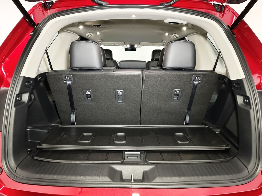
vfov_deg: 56.8
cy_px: 98
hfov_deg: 71.6
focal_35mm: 24
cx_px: 131
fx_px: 182
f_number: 1.78
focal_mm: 6.86
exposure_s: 1/30
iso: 800
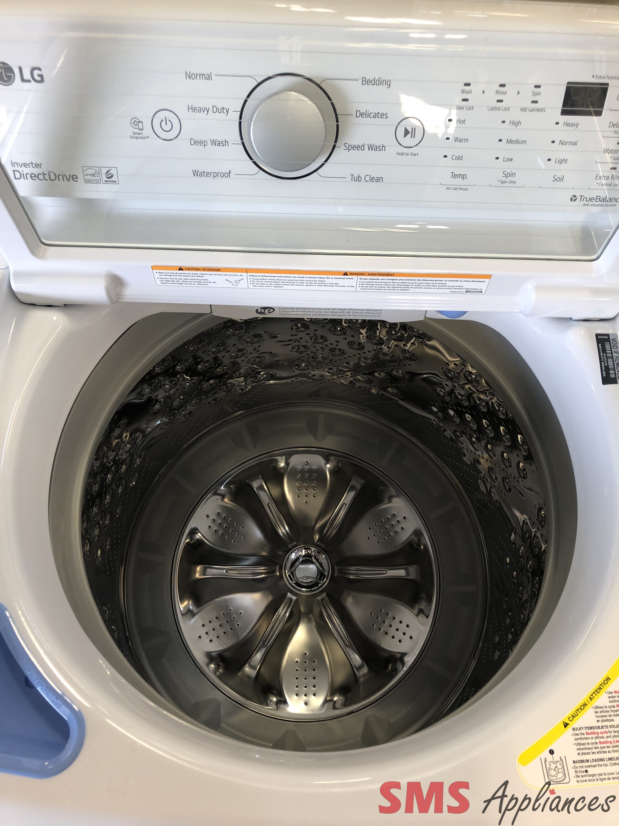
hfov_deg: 49.7
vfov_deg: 63.4
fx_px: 668
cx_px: 310
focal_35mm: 28
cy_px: 413
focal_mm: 3.99
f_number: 1.8
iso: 25
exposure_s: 1/40
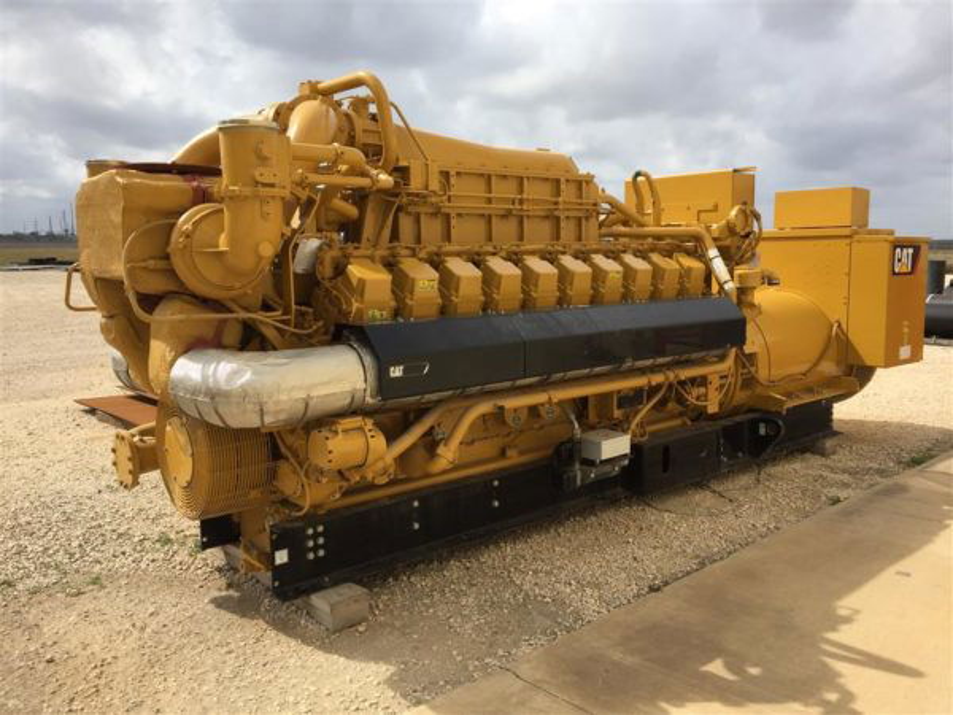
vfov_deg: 48.2
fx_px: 798
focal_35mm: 29
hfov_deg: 61.7
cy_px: 358
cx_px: 476
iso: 32
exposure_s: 1/1799
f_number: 2.2
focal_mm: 4.15
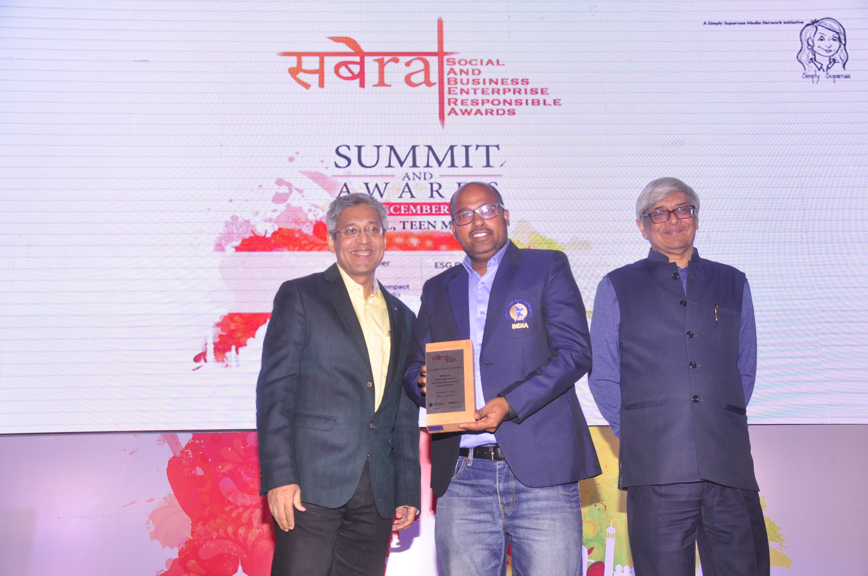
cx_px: 434
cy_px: 288
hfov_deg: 19.5
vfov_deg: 13.0
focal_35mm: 105
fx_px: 2529
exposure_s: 1/125
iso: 320
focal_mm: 70
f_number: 7.1
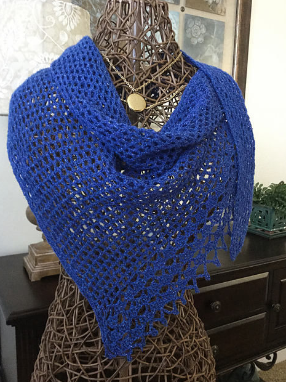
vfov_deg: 56.8
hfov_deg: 44.2
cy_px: 197
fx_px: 353
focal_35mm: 32
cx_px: 141
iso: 320
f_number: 2.4
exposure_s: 1/15
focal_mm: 3.3
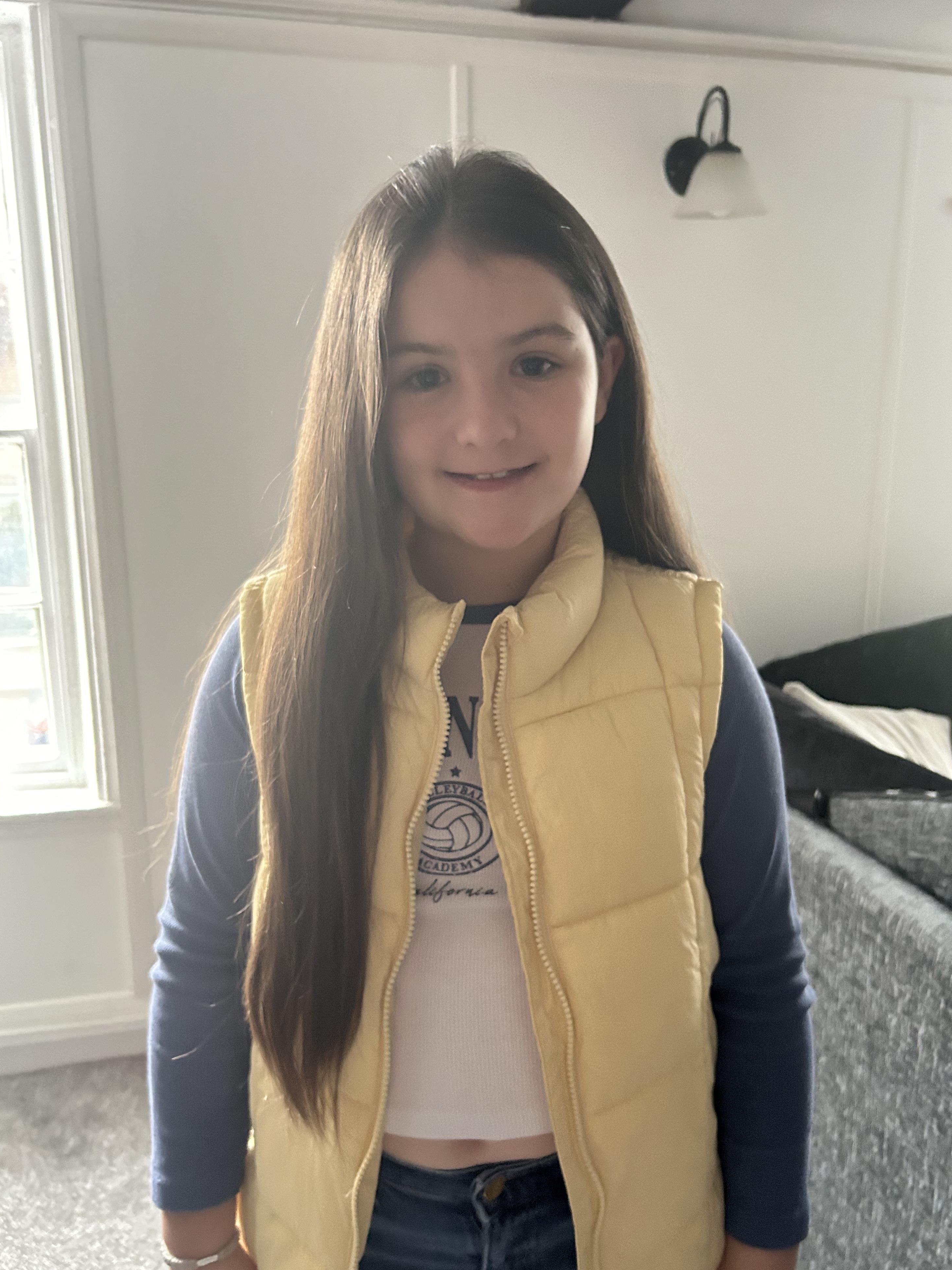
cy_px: 643
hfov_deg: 51.4
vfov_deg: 65.3
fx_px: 990
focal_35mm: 27
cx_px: 482
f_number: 1.5
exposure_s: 1/30
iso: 640
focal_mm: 5.7
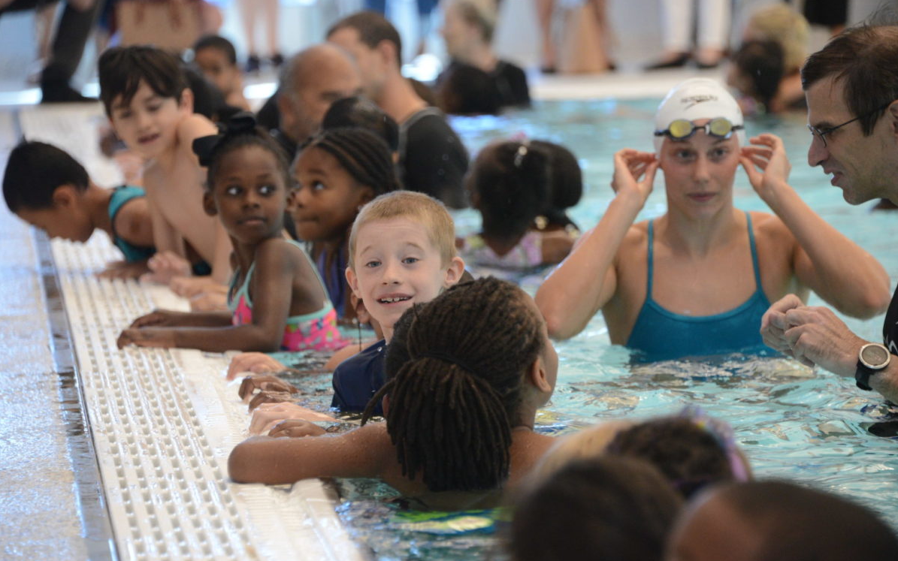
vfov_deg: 6.1
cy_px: 280
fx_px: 5262
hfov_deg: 9.8
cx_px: 449
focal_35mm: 215
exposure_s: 1/400
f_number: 5.6
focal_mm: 210
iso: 3200
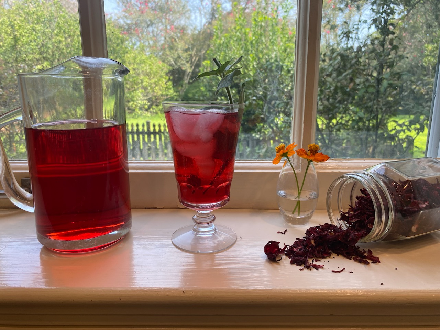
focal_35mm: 26
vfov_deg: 53.1
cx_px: 220
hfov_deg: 67.3
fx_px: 330
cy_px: 165
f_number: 1.8
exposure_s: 1/248
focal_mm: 4.25
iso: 32
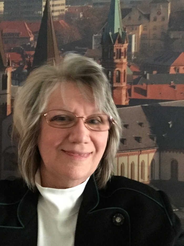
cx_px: 92
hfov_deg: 45.5
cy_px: 123
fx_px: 220
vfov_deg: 58.3
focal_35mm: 31
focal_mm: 2.65
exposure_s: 1/15
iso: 500
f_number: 2.2
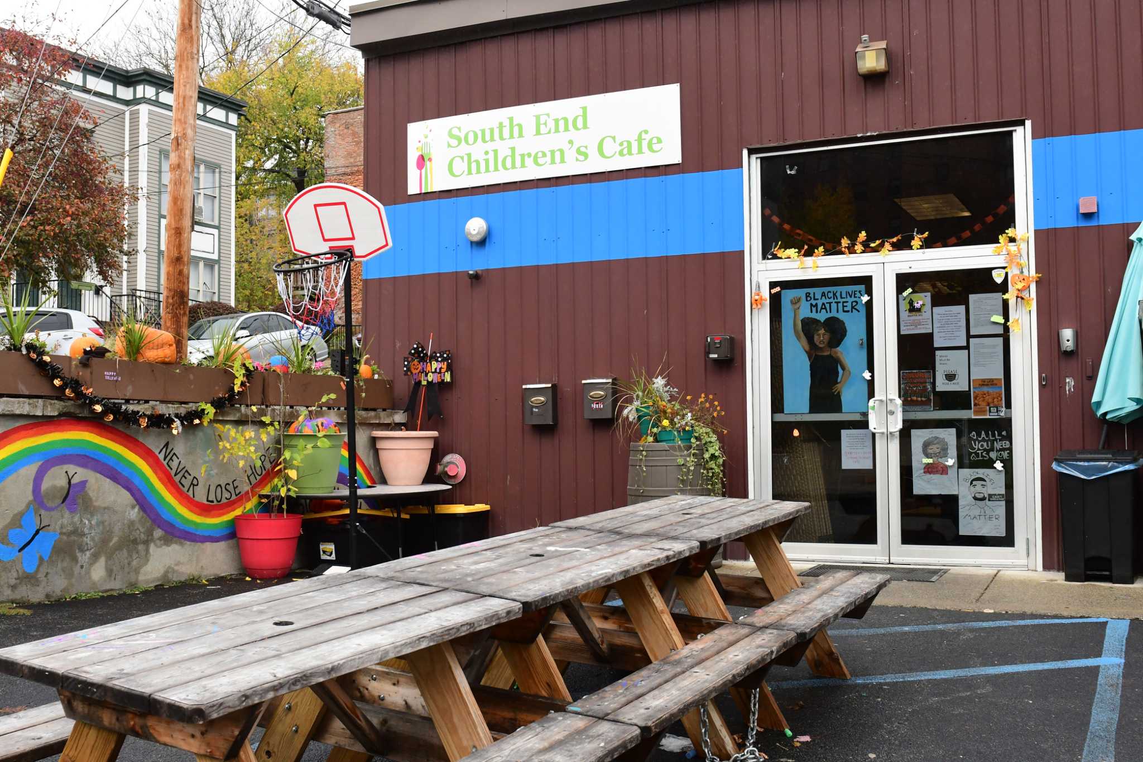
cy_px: 381
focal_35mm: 36
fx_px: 1143
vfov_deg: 36.9
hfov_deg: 53.1
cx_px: 572
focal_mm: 24
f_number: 6.3
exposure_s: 1/500
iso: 1000
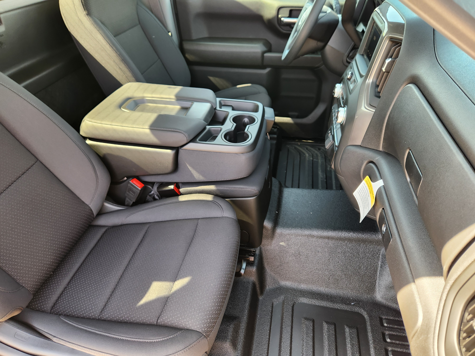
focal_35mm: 23
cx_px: 238
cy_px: 178
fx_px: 316
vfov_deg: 58.9
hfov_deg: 73.9
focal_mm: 5.4
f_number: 1.8
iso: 125
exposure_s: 1/180
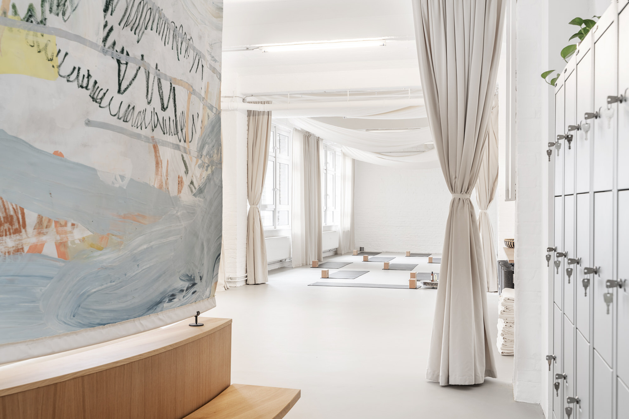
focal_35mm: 40
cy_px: 210
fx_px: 699
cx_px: 314
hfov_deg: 48.5
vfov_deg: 33.4
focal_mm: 40
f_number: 8
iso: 100
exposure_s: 1/4
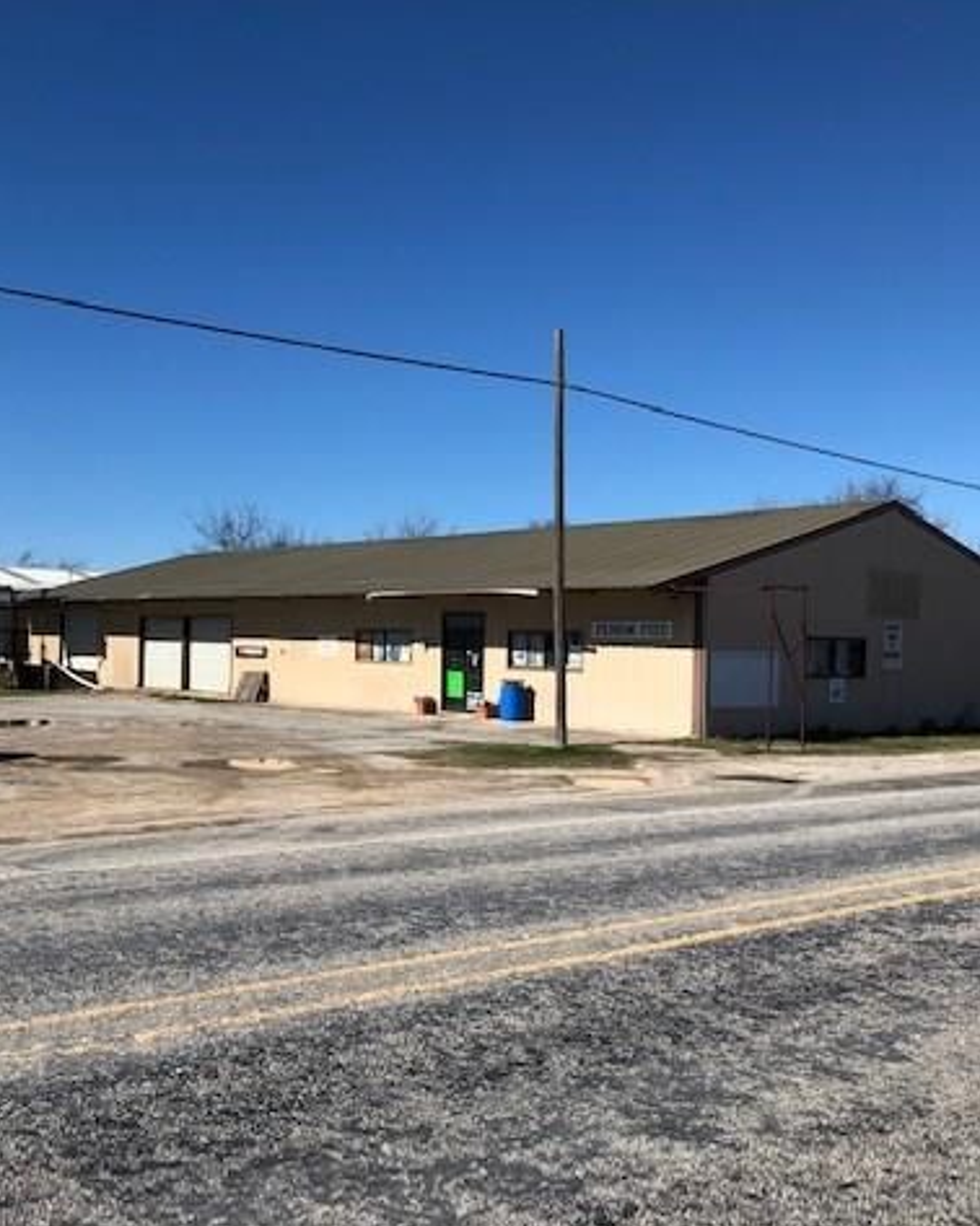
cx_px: 363
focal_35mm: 37
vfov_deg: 49.1
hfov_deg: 39.8
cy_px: 619
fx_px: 1342
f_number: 1.8
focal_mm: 3.99
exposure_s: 1/2525
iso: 20
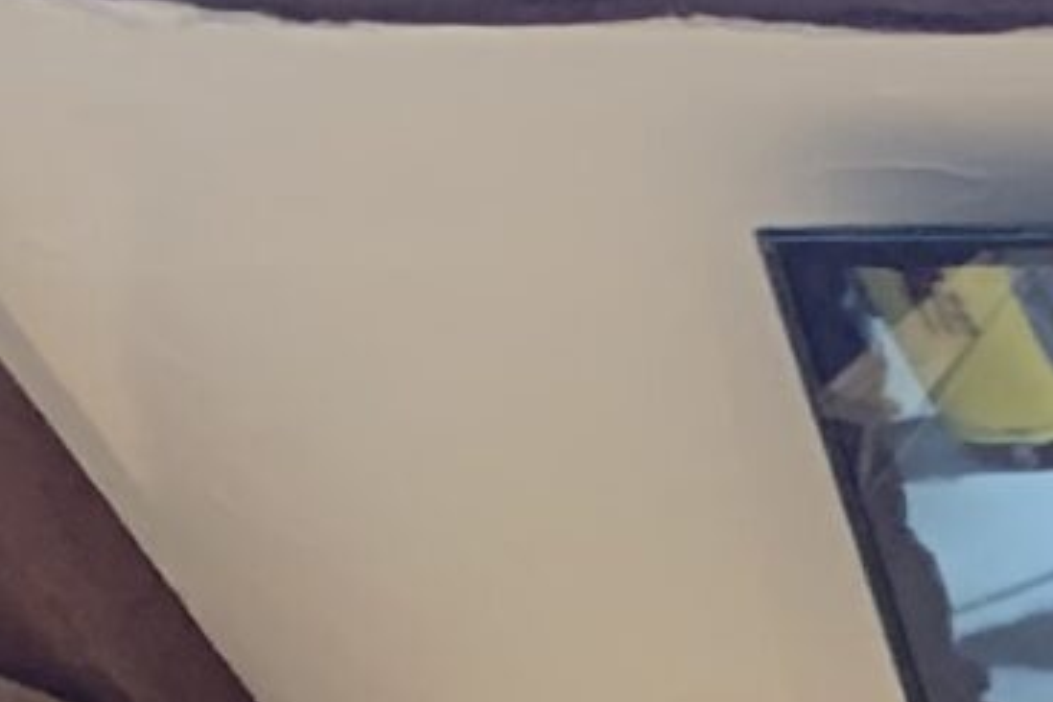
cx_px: 3542
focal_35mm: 189
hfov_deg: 8.4
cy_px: 1715
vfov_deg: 6.9
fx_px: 5528
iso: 125
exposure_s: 1/50
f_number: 1.8
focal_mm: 4.25
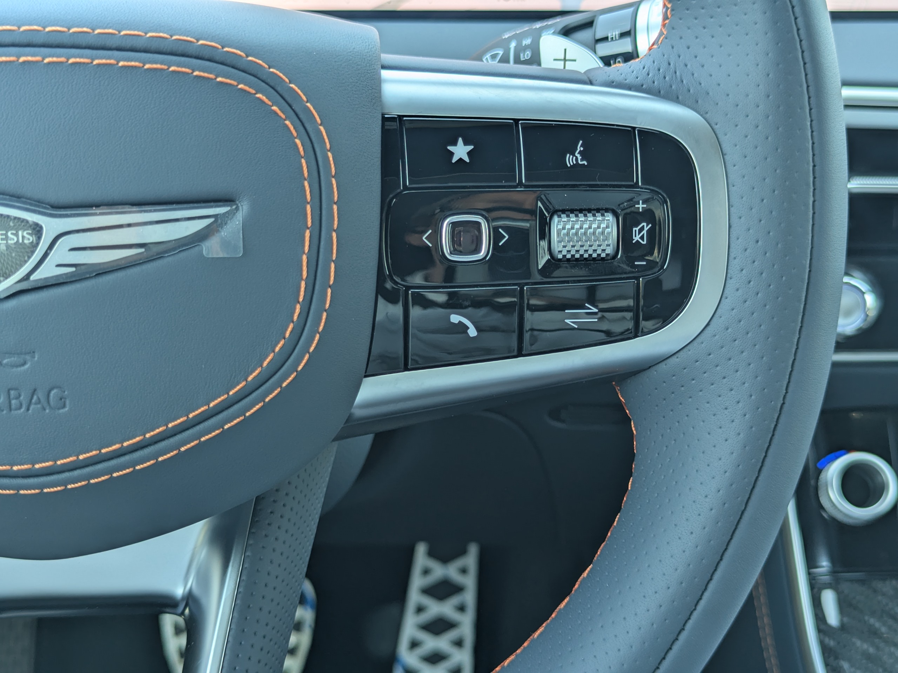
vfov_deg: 30.3
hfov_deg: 39.7
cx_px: 449
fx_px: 1245
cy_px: 336
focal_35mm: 48
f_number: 1.85
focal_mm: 6.81
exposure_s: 1/75.2
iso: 43
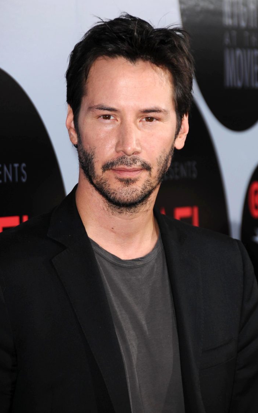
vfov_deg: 6.9
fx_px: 3444
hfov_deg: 4.3
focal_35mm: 306
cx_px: 123
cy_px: 206
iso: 200
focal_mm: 200
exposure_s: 1/160
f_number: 6.3
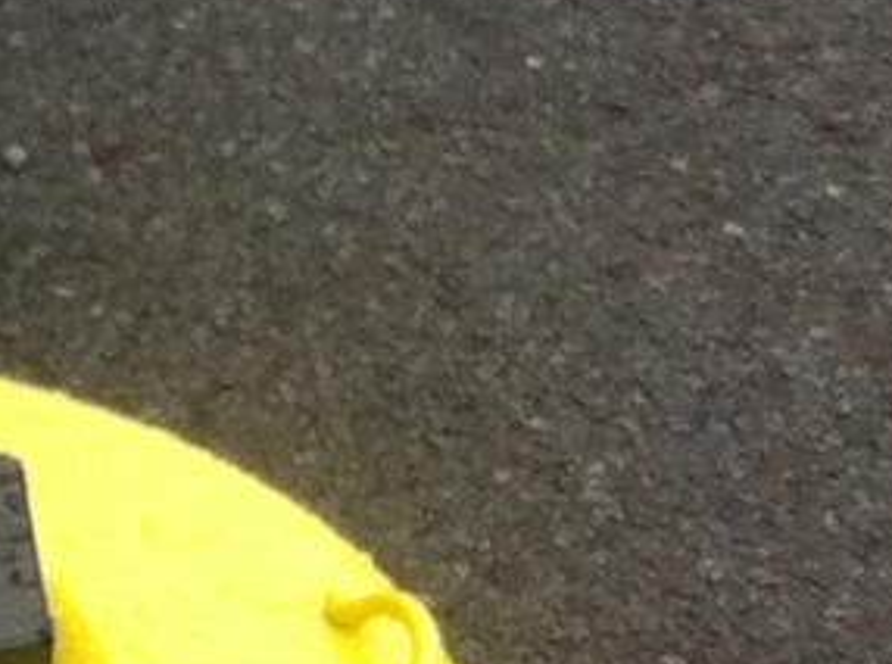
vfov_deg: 5.9
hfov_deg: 7.0
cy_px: 193
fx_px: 6452
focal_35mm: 251
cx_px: -1856
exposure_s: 1/314
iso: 80
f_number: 2.8
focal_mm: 3.85
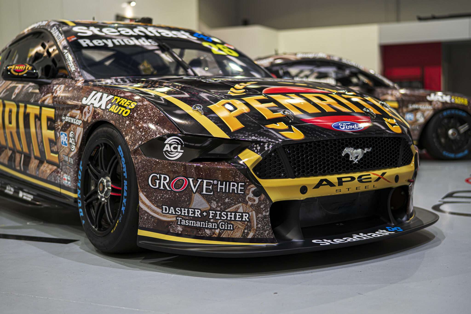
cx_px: 236
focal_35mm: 50
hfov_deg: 39.6
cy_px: 157
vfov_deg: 27.0
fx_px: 654
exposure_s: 1/125
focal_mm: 50
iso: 160
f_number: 1.4
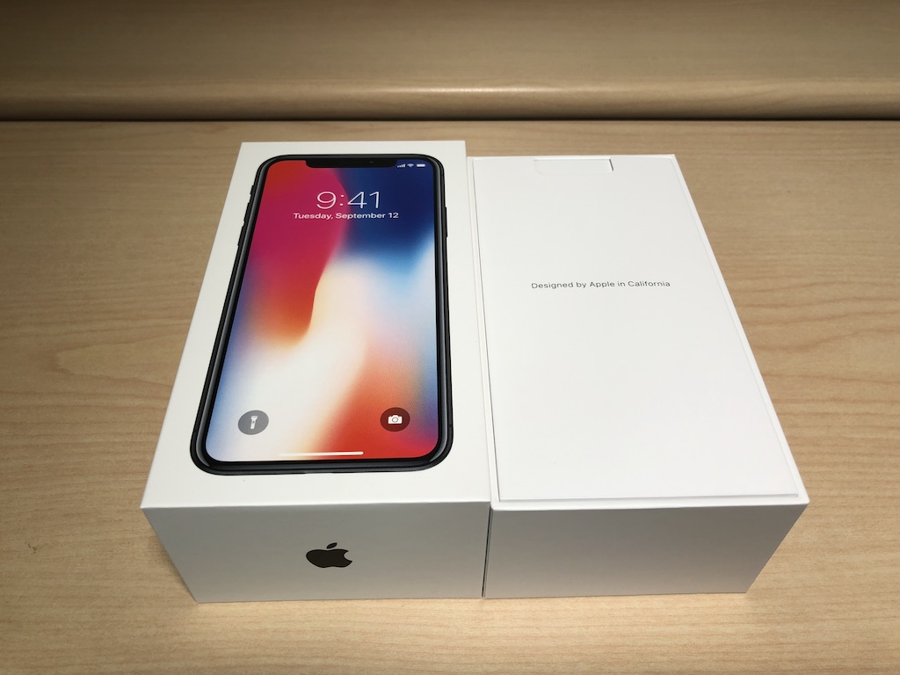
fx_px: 754
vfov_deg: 48.2
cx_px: 450
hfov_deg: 61.7
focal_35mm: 29
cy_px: 338
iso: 20
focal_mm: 3.99
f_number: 1.8
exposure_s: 1/109
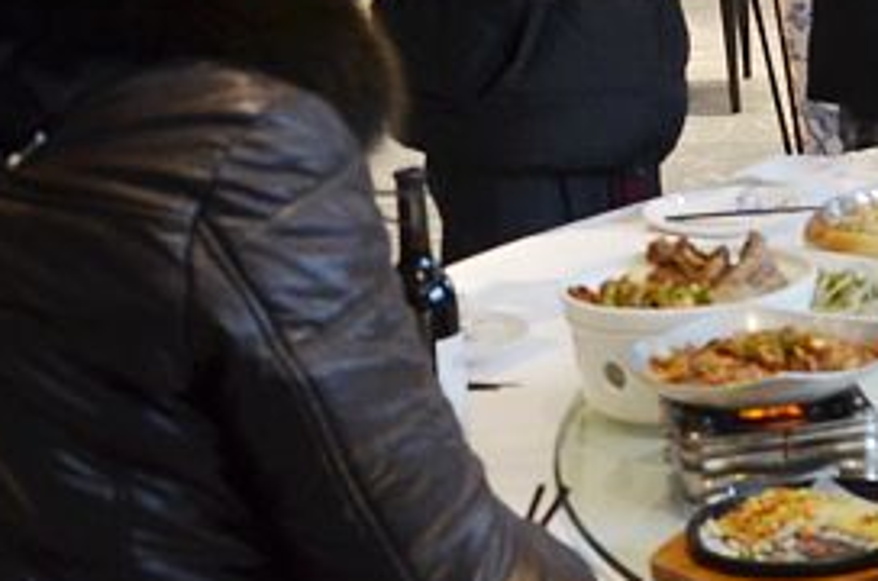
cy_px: 53
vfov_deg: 11.4
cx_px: 1562
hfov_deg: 15.1
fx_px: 2896
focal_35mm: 119
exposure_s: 1/60
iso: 560
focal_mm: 18
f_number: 4
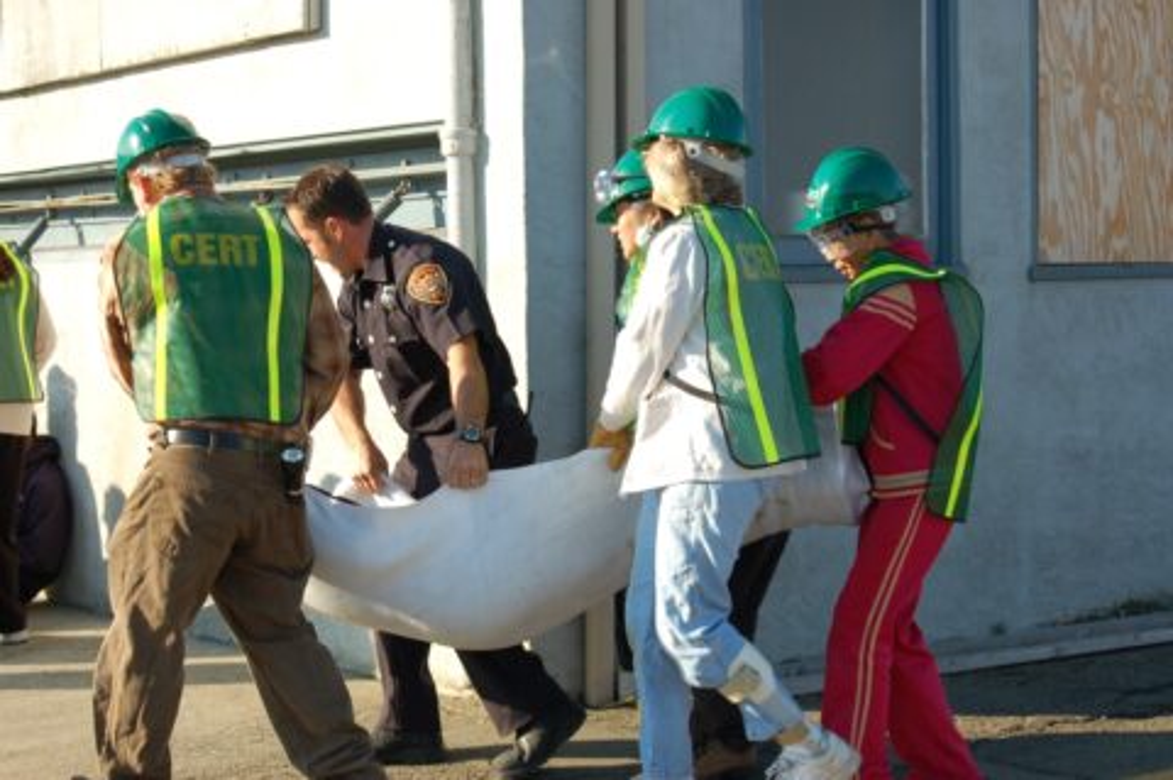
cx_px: 586
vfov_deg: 18.1
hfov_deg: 27.0
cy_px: 390
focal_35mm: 75
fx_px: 2441
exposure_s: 1/250
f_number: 8
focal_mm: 50
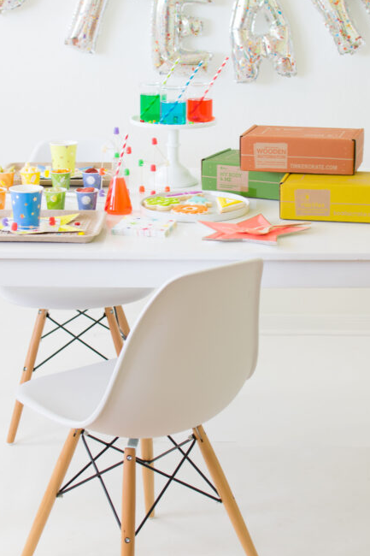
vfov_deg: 27.8
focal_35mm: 73
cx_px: 178
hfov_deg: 18.7
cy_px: 217
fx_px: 1121
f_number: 3.5
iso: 200
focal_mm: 35
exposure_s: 1/50
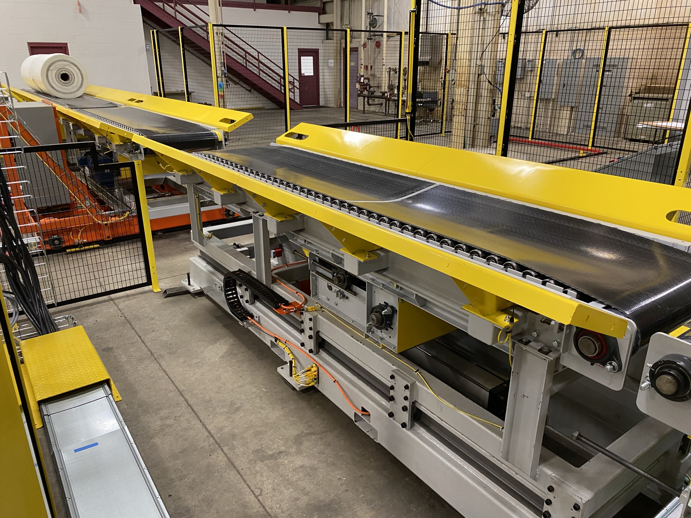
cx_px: 346
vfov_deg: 53.1
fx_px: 519
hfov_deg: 67.3
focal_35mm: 26
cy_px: 259
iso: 250
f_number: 1.8
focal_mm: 4.25
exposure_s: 1/60
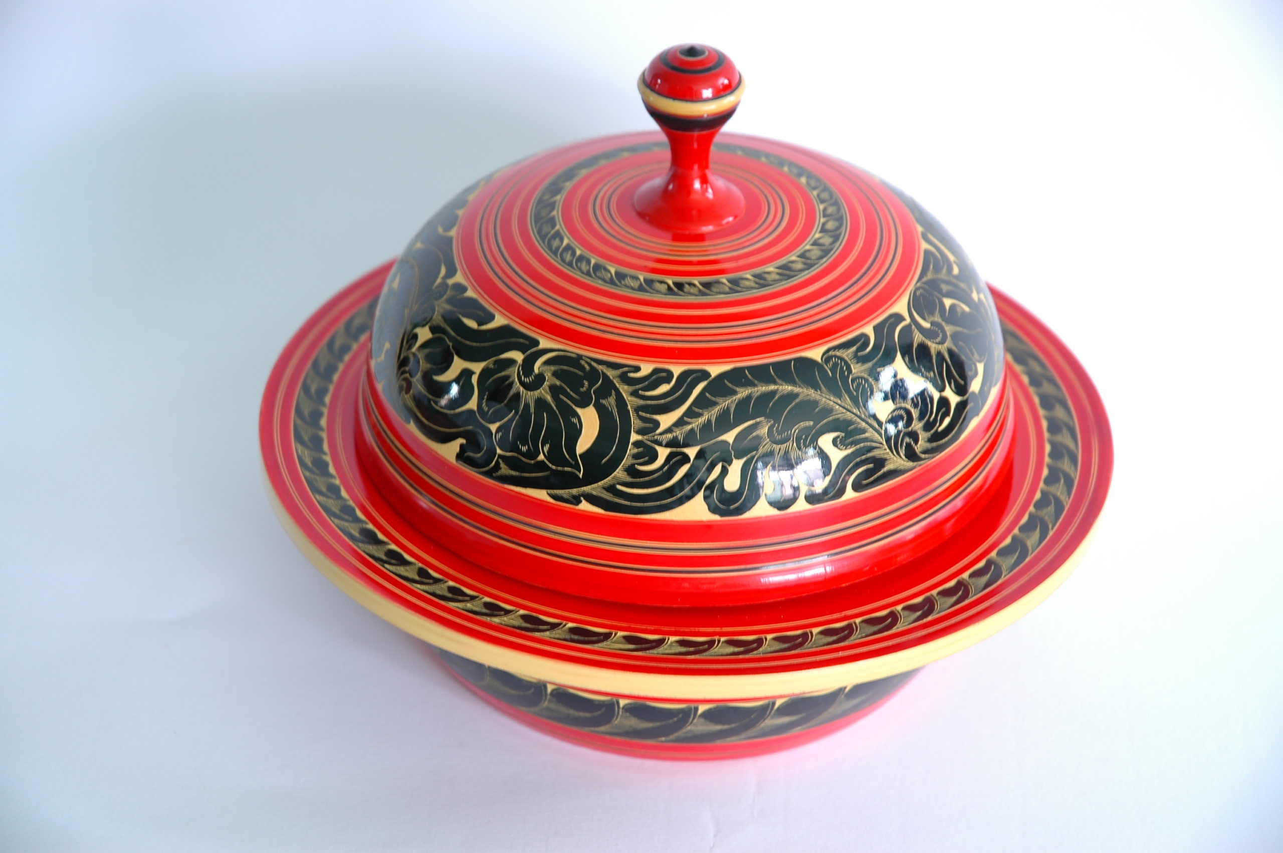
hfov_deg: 19.5
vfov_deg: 13.0
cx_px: 642
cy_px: 426
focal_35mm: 105
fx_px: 3739
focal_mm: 70
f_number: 4.5
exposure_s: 1/15
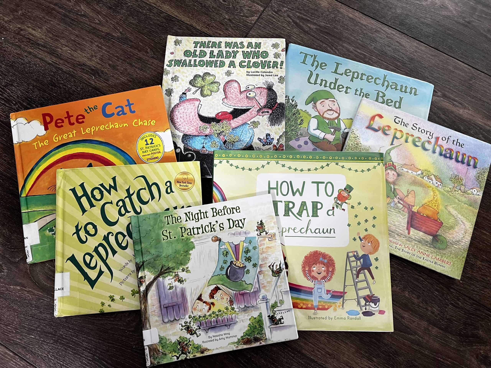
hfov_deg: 67.3
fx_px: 369
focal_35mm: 26
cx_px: 246
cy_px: 184
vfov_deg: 53.1
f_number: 1.5
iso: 125
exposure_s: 1/66
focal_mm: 5.7
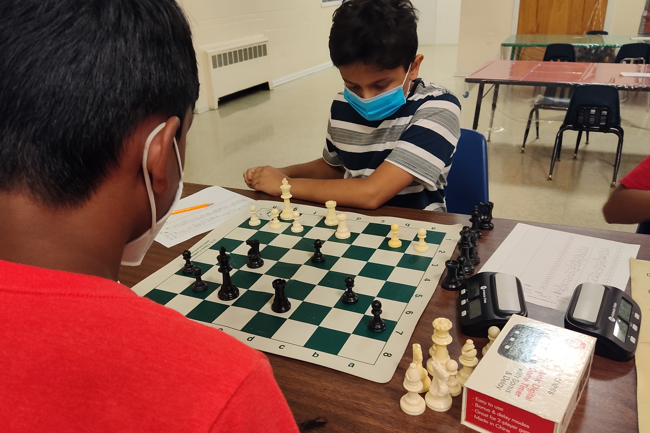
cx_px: 310
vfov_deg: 42.3
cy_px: 227
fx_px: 560
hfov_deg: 60.3
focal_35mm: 31
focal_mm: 4.71
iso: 729
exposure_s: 1/20
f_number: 1.79
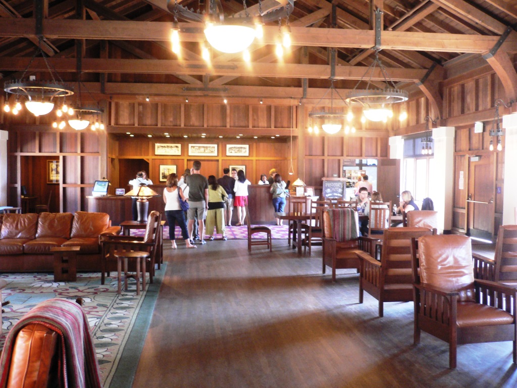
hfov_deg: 52.6
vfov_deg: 40.7
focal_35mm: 35
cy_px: 194
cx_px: 258
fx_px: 523
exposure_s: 1/8
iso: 200
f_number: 2.8
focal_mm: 5.8
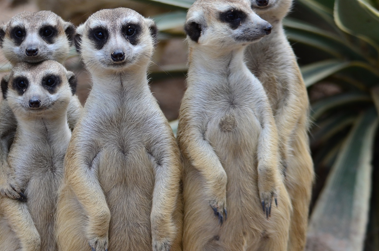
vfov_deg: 5.5
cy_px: 104
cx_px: 96
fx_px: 2594
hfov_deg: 8.3
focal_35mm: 247
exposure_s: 1/500
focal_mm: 100
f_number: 4.5
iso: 200
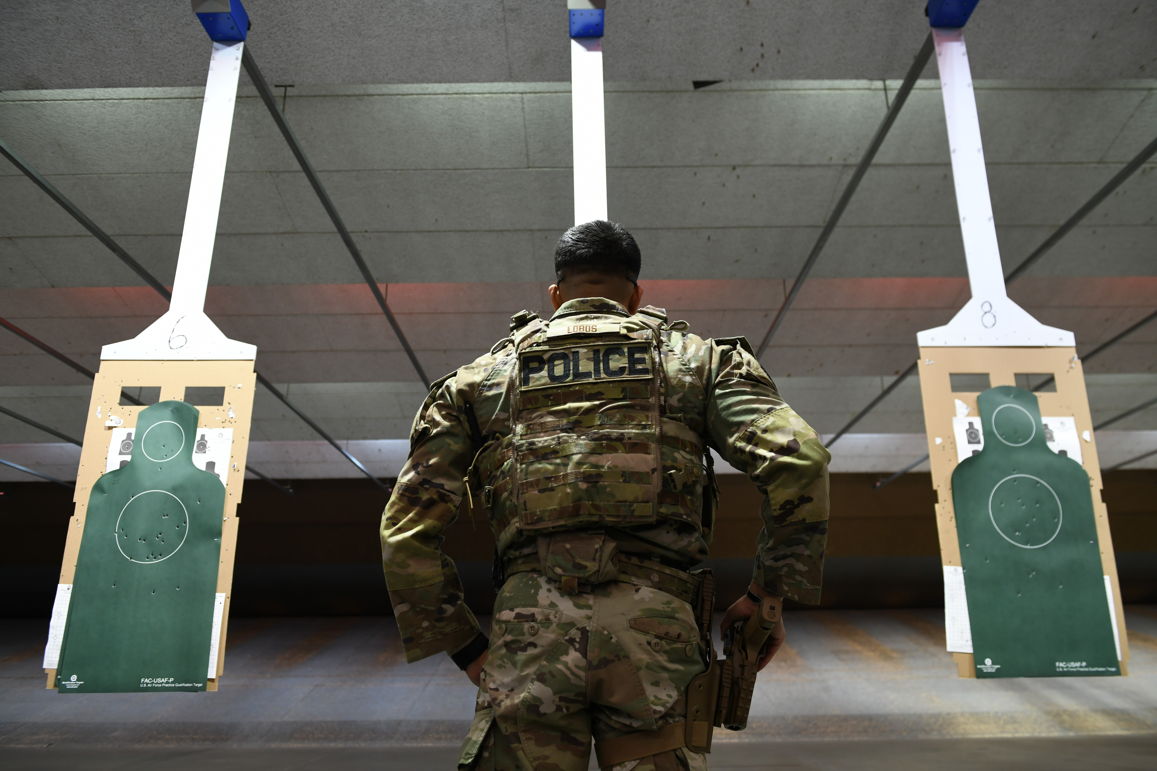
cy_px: 386
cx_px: 578
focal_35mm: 27
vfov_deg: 47.9
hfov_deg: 67.4
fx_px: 868
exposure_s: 1/80
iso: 800
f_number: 4
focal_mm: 27
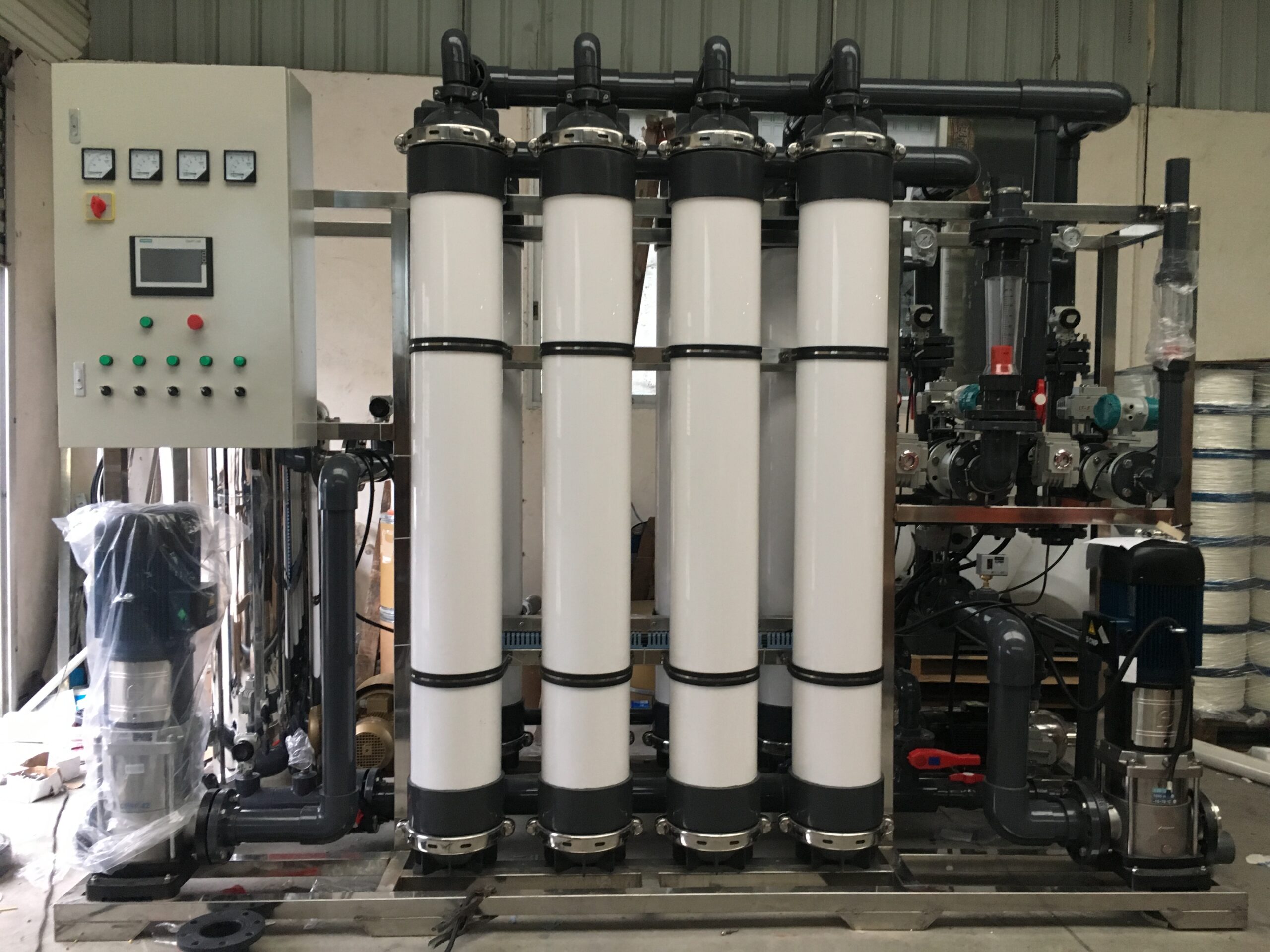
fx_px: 1064
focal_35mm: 29
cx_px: 635
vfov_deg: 48.2
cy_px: 476
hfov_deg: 61.7
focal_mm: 4.15
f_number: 2.2
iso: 200
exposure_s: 1/33
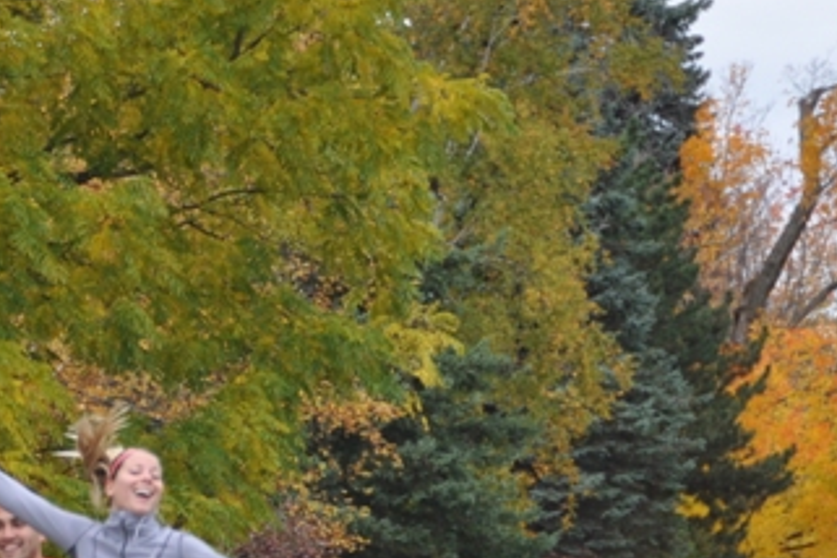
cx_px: -209
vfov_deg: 4.2
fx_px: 7602
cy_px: 709
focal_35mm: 327
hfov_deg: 6.3
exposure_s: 1/125
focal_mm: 70
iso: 360
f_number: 5.6
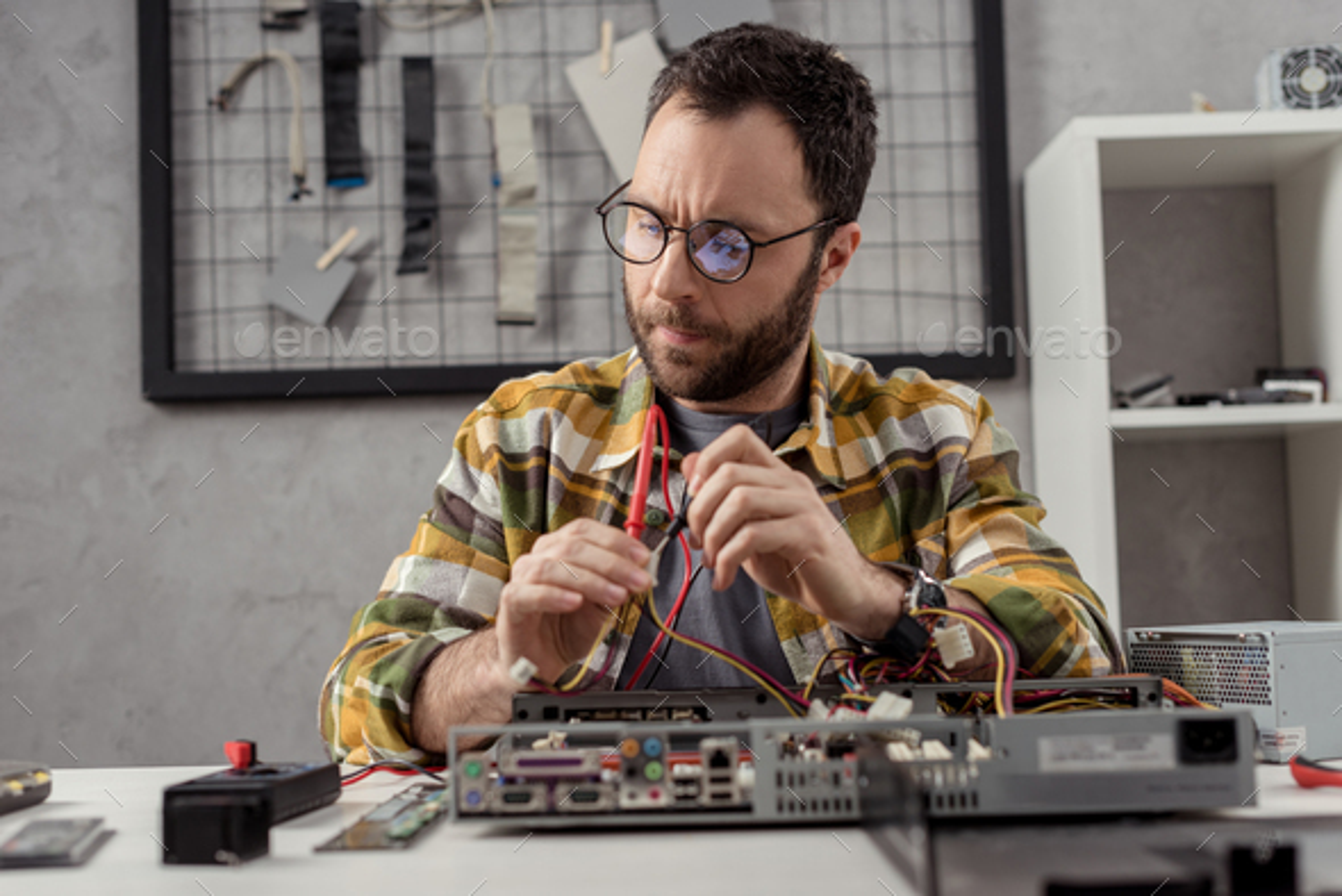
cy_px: 448
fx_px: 1865
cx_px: 671
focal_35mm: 50
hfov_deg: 39.6
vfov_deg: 27.0
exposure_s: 1/200
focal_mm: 50
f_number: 3.5
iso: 100
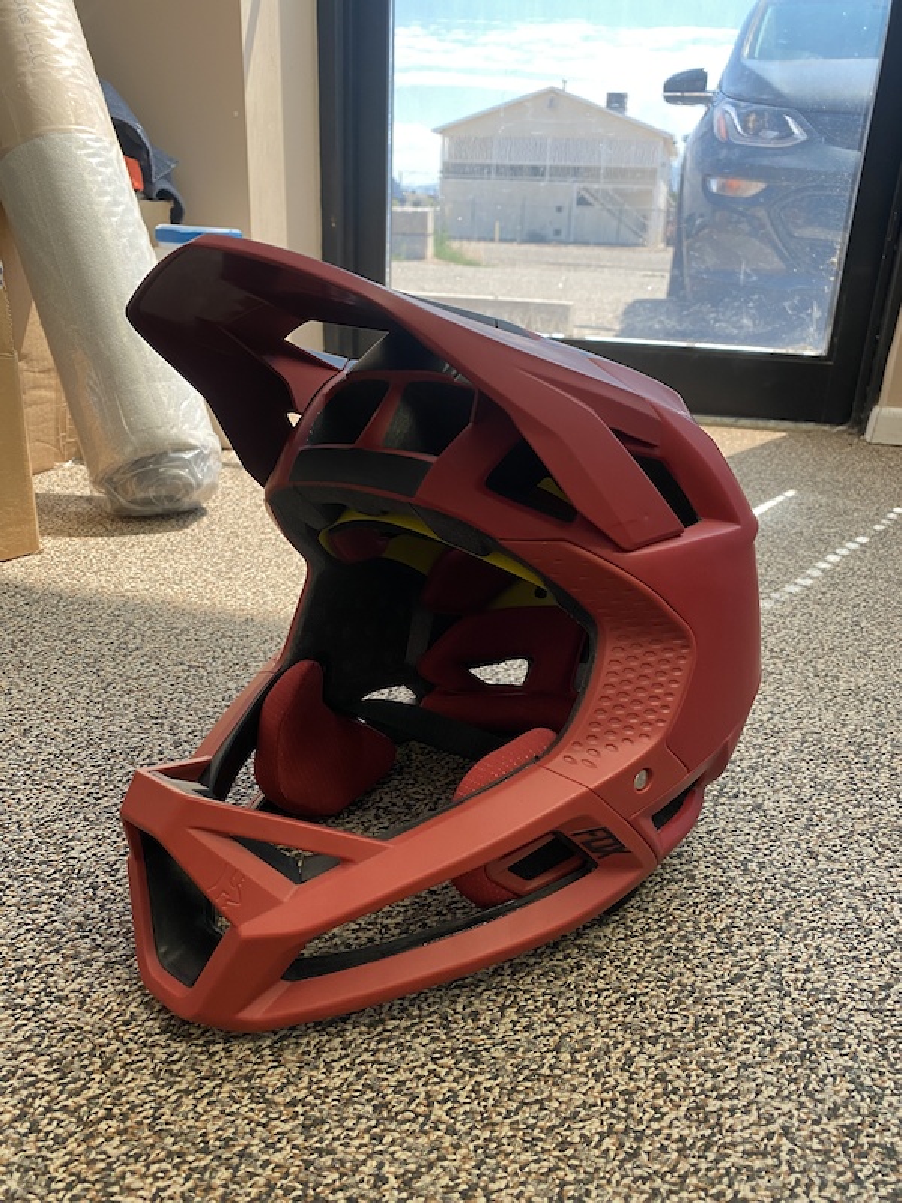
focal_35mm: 26
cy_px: 602
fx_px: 903
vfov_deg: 67.3
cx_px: 451
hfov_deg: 53.1
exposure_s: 1/60
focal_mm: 4.25
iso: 80
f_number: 1.8
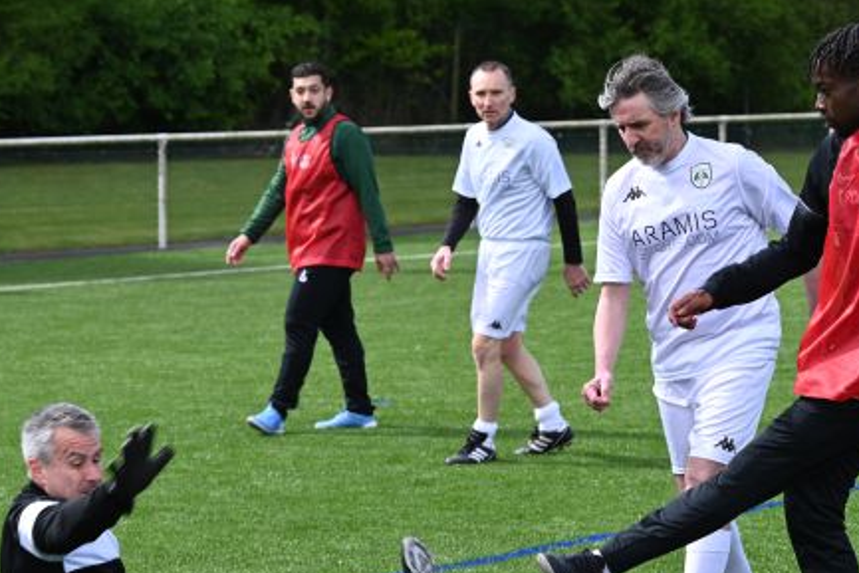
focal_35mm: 157
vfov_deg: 8.7
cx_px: 349
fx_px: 3747
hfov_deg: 13.1
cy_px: 414
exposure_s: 1/250
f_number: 5.6
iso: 100
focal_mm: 85
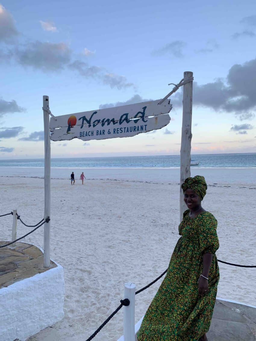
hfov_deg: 53.1
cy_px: 170
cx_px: 128
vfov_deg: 67.3
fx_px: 256
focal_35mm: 26
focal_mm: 4.25
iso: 25
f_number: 1.8
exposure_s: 1/165
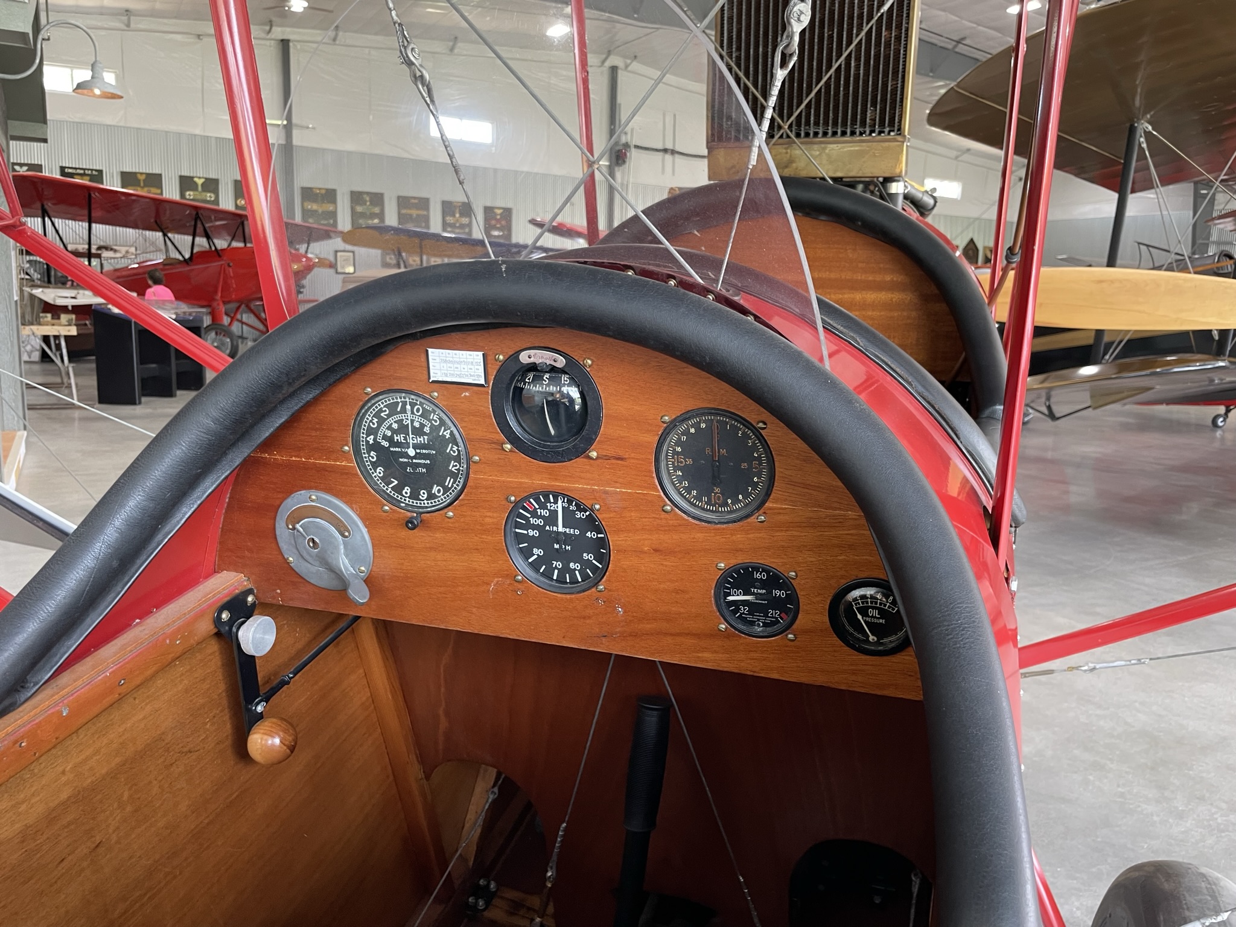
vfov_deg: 53.1
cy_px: 464
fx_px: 928
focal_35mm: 26
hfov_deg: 67.3
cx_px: 618
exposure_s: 1/93
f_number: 1.6
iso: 125
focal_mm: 4.2
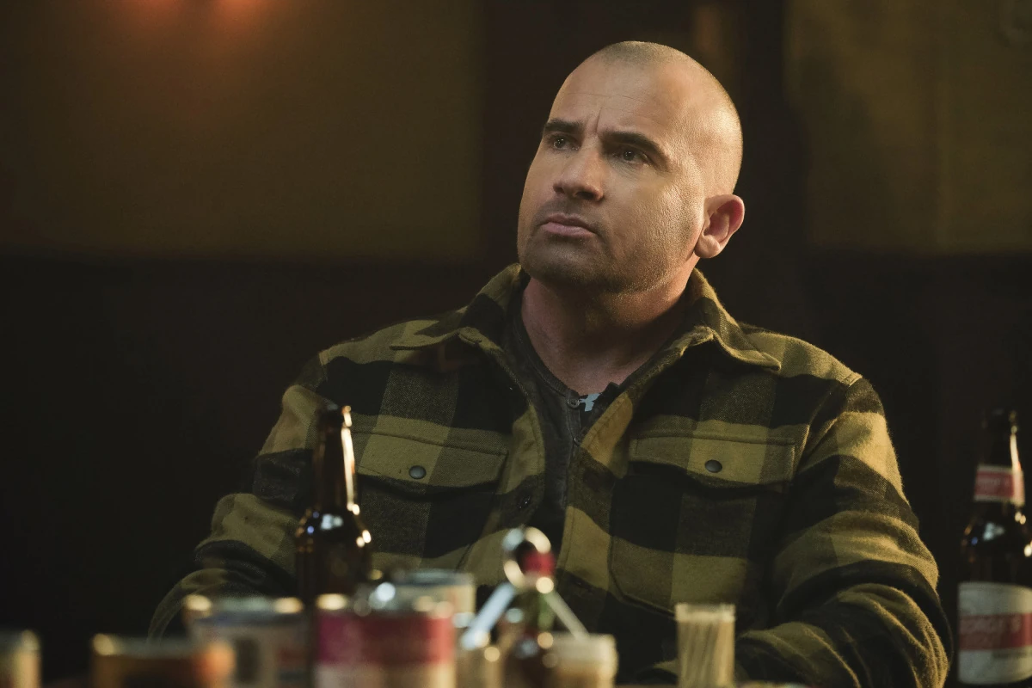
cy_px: 344
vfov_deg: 7.1
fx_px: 5561
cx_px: 516
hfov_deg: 10.6
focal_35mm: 194
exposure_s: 1/80
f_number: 3.6
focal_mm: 129.2
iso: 4000
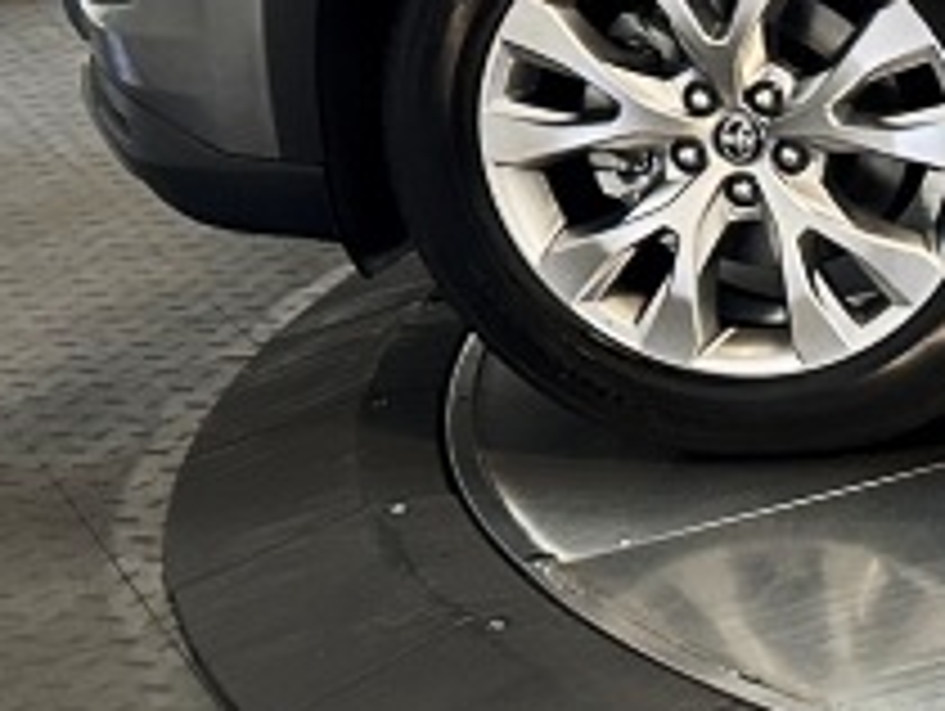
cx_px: 2088
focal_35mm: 117
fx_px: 3198
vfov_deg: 12.7
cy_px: 198
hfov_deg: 13.5
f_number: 1.78
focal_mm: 6.86
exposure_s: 1/60
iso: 400
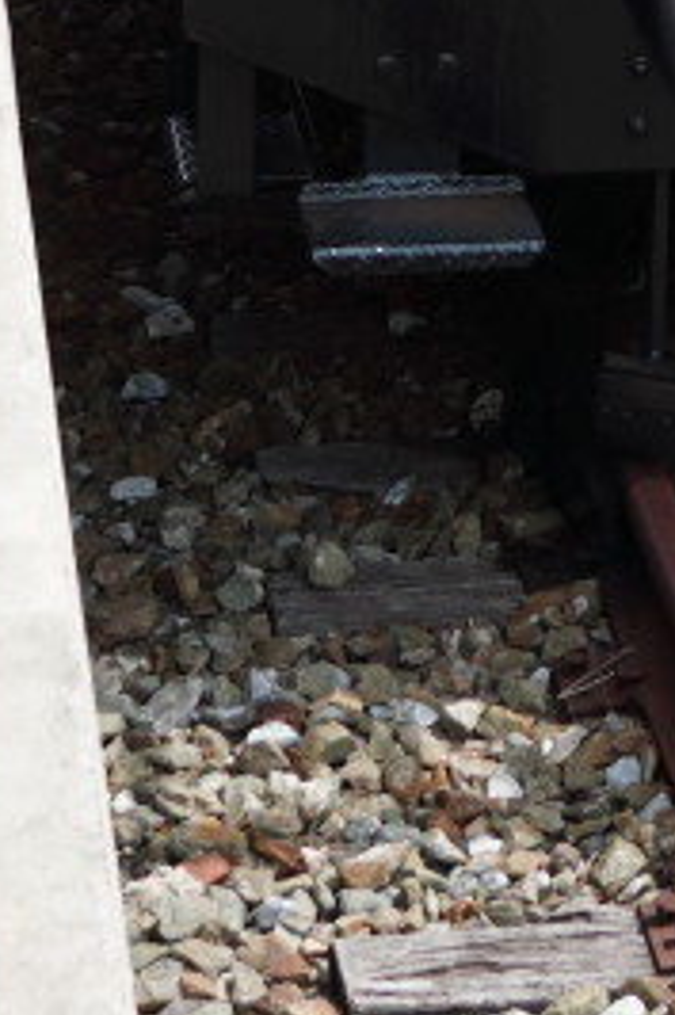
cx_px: 1068
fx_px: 4984
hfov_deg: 7.6
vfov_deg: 10.8
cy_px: -870
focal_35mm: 177
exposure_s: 1/250
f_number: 5.6
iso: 100
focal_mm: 28
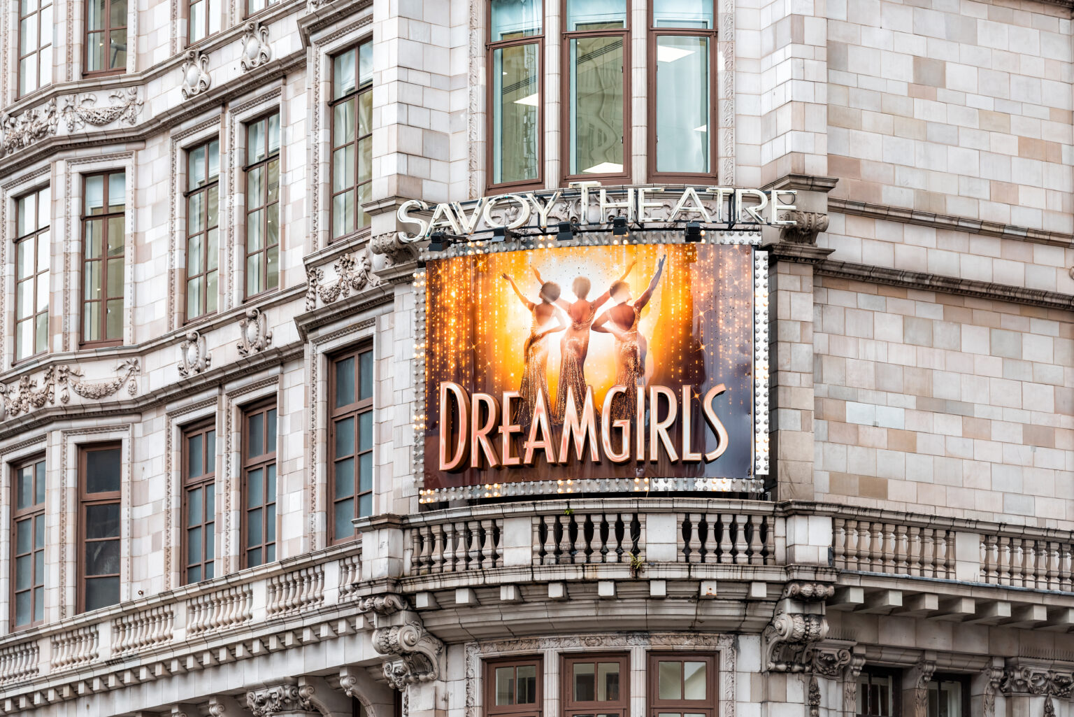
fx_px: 4476
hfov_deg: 13.7
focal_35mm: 150
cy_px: 358
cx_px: 537
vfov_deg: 9.2
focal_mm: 150
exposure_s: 1/500
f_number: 2.8
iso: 180
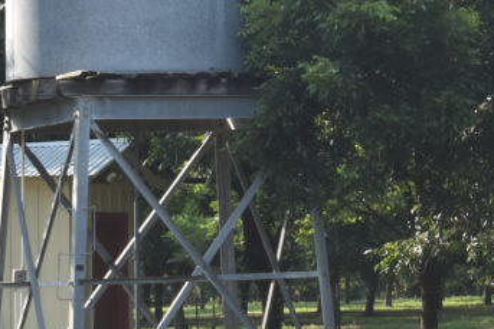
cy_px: -207
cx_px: 654
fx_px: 2951
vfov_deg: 6.3
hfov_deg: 9.4
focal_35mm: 215
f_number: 8
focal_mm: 32
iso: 180
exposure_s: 1/200
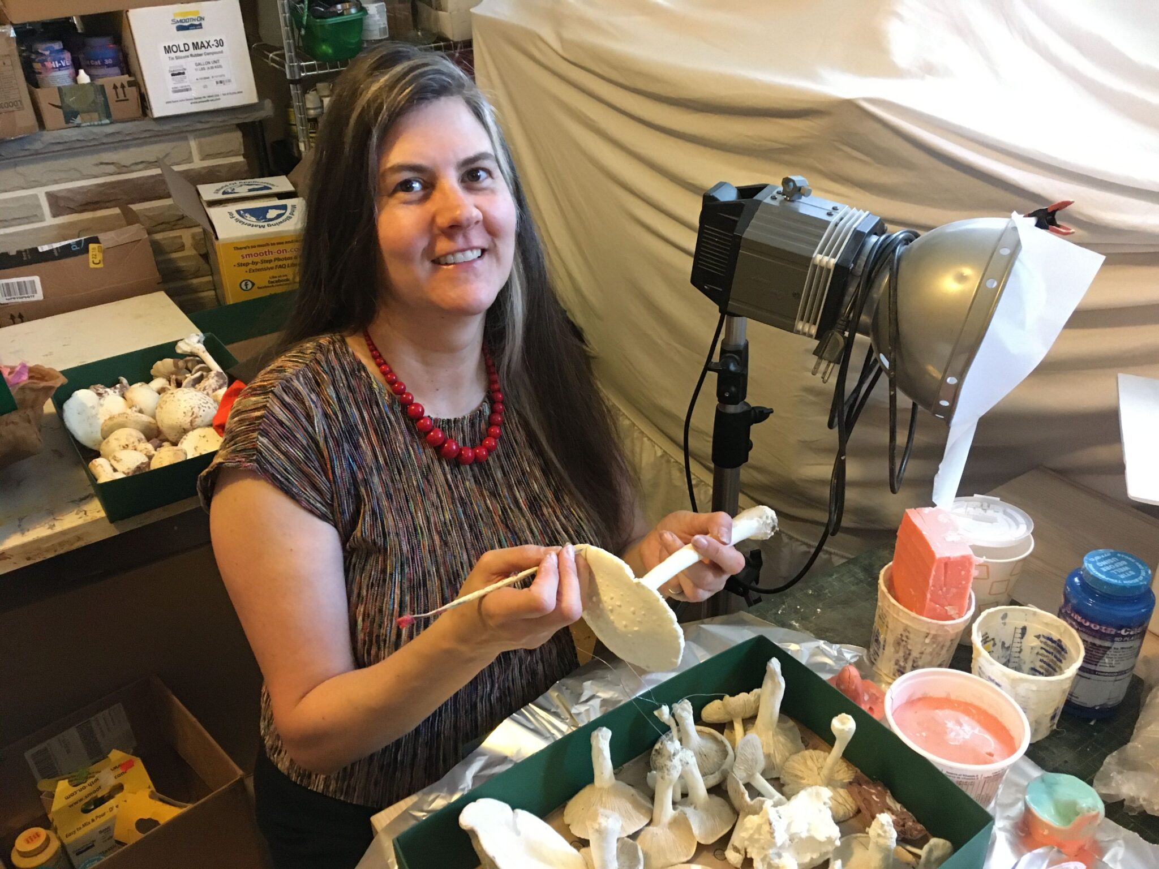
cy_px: 434
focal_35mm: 29
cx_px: 580
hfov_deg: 61.7
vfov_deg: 48.2
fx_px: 971
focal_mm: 4.15
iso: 320
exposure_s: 1/15
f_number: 2.2
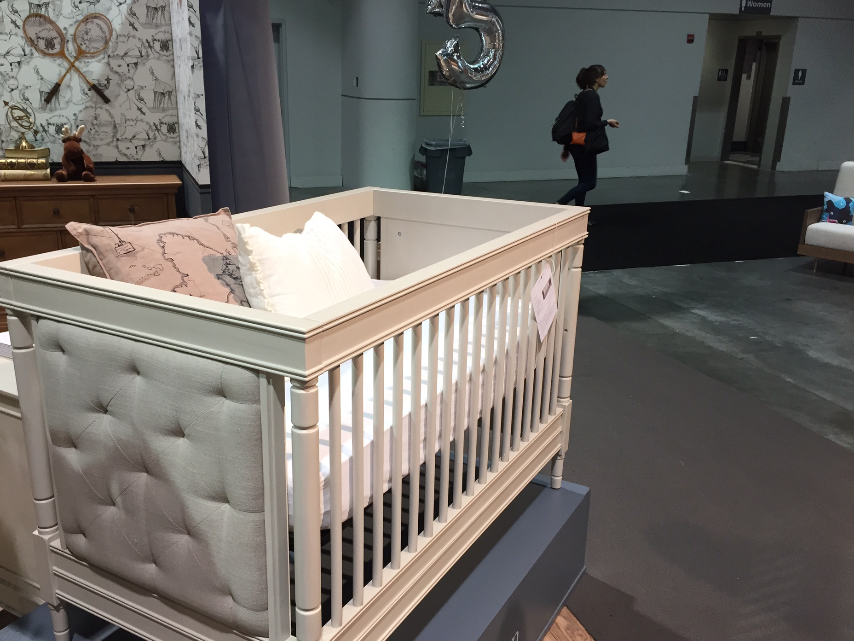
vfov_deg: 44.1
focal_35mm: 32
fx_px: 789
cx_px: 385
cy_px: 344
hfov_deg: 56.7
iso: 32
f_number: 2.2
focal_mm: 4.15
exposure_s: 1/30
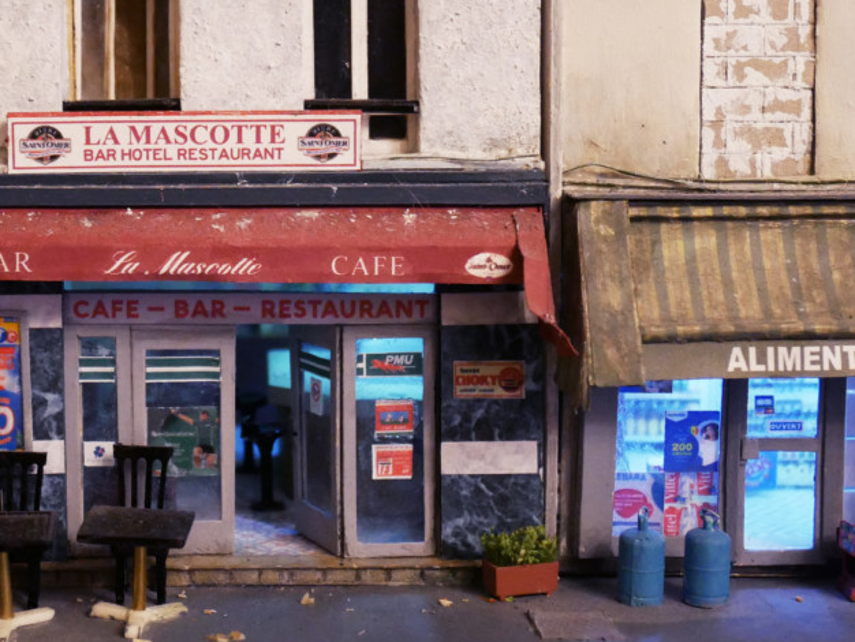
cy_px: 203
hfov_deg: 27.9
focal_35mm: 69
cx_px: 251
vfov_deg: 21.2
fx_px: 1705
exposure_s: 1/60
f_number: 4.2
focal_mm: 18
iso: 1600
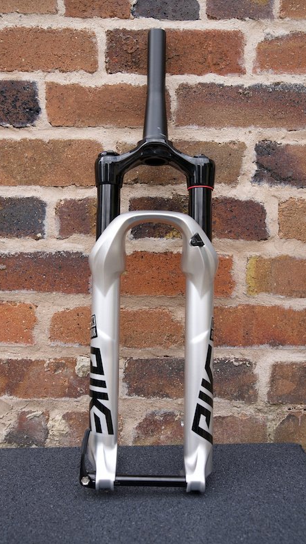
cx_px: 146
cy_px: 273
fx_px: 549
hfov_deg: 31.2
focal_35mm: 38
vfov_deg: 52.8
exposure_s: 1/125
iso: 100
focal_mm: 36
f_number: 4.5
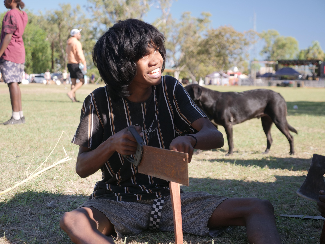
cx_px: 162
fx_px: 601
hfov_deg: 30.3
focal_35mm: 64
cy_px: 122
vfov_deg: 22.9
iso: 250
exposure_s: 1/100
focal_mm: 32
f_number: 3.2
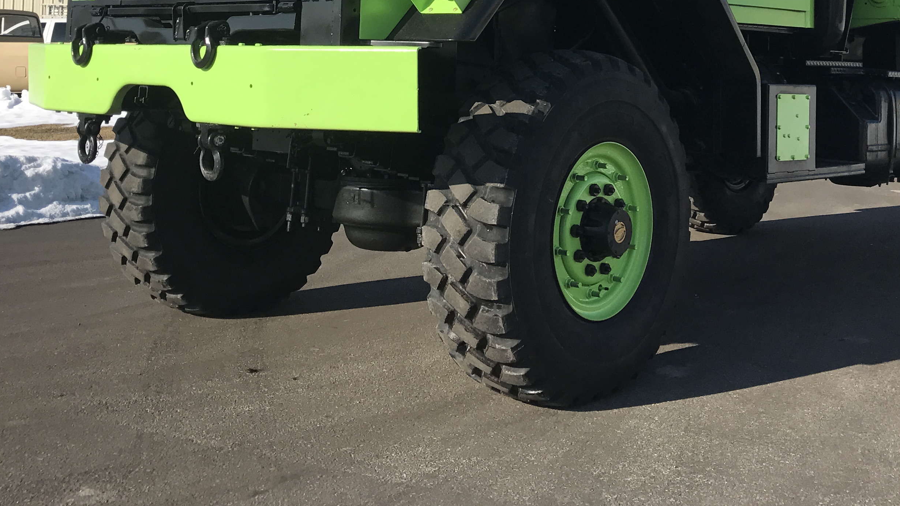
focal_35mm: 50
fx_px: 1193
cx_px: 541
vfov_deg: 22.7
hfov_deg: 41.1
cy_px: -34
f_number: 1.8
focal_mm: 3.99
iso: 20
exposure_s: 1/2817
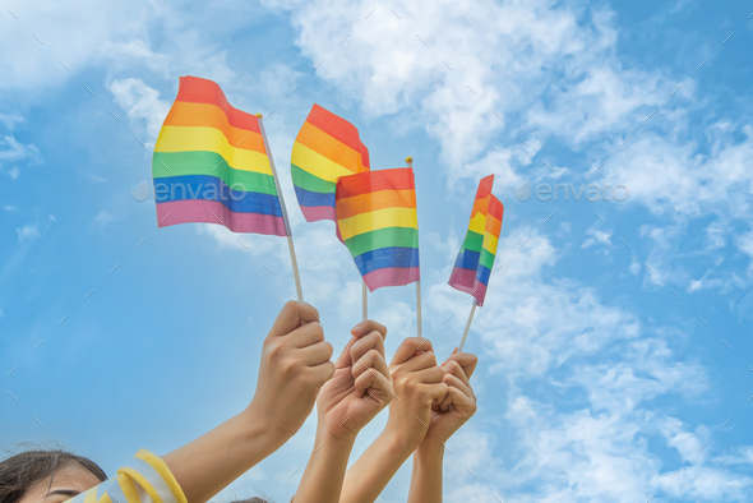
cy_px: 252
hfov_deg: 44.5
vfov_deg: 30.5
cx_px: 376
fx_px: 921
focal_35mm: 44
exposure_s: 1/1000
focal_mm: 44
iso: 200
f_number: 7.1
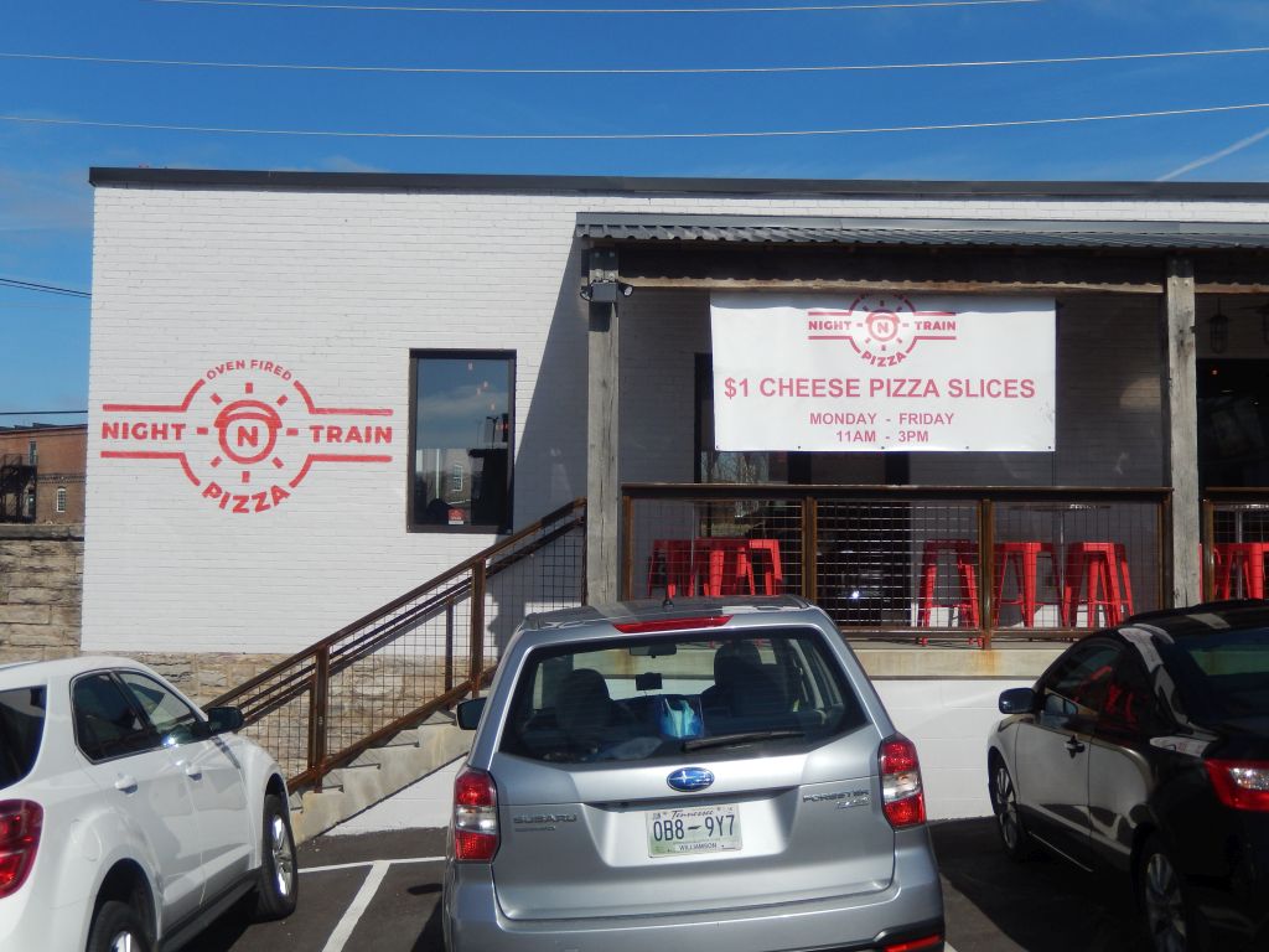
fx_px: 1503
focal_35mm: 41
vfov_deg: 35.1
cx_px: 634
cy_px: 476
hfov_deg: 45.8
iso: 125
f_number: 8.4
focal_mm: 7.3
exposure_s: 1/640
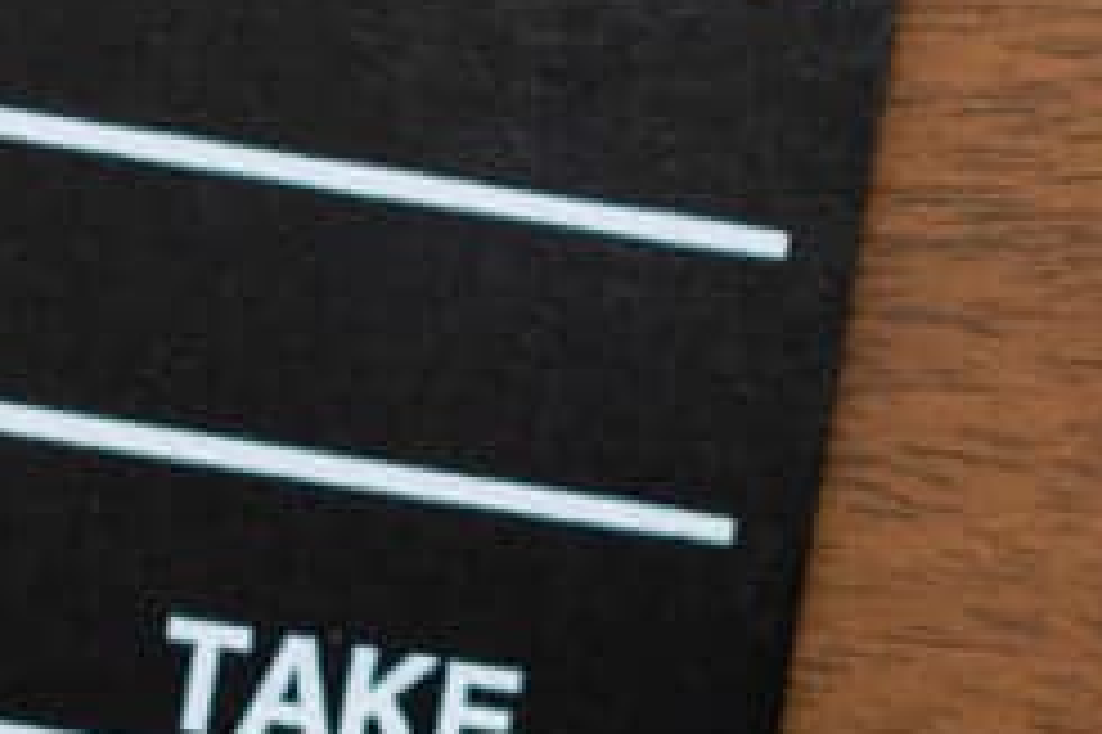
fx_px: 11502
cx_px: 1250
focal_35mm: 376
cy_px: -896
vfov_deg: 3.6
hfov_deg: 5.5
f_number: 4
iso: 400
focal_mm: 60
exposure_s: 1/160
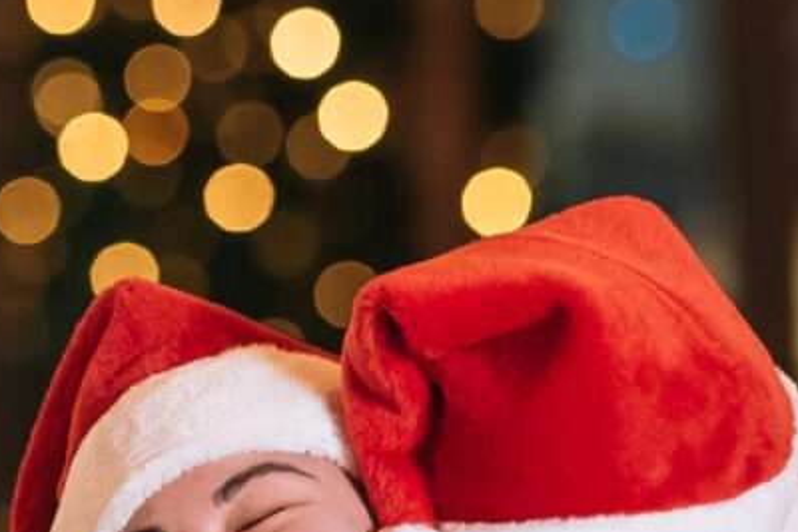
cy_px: 522
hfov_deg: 4.7
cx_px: -349
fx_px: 9645
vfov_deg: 3.2
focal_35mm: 435
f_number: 2
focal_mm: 85
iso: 1000
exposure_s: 1/200
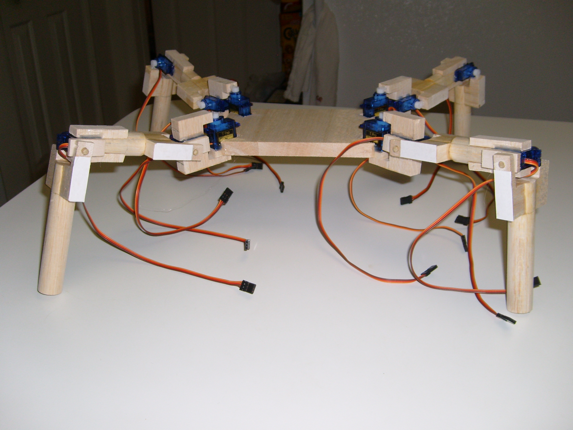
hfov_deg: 52.6
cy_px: 215
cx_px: 286
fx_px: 579
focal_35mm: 35
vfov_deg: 40.7
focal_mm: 5.8
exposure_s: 1/45
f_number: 2.8
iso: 100
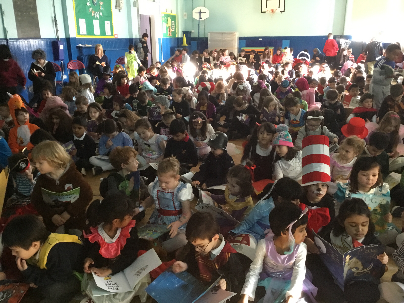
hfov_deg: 58.4
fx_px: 362
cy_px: 152
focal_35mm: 31
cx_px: 202
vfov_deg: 45.4
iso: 200
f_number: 2.4
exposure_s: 1/25
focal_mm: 3.3
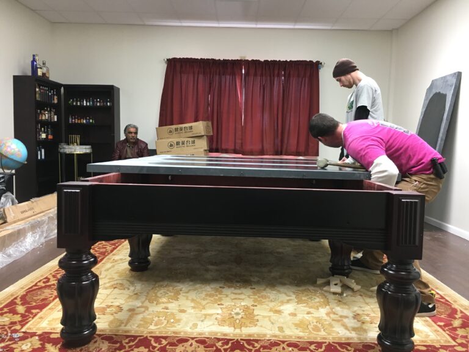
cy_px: 176
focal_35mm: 29
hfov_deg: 61.7
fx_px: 393
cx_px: 234
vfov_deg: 48.2
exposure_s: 1/30
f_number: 2.2
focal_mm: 4.15
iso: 125
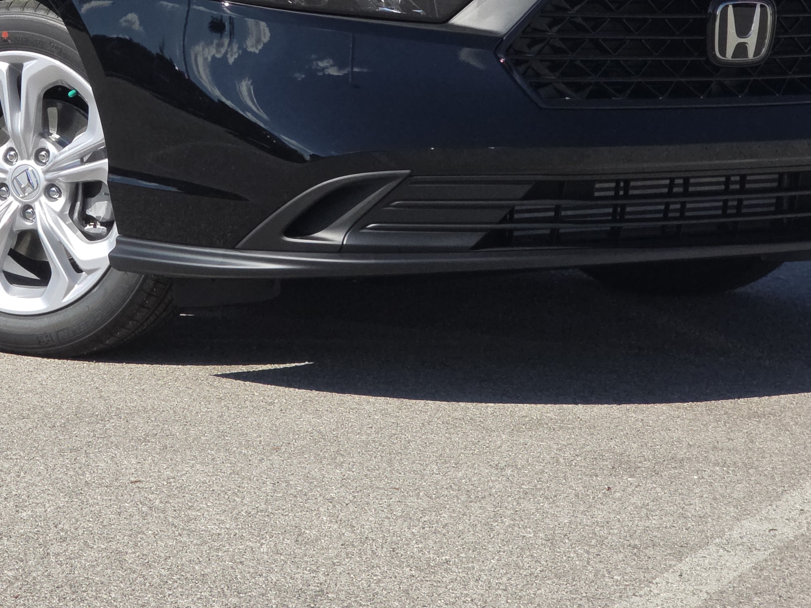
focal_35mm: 140
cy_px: 23
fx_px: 3281
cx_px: 154
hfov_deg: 14.0
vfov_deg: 10.5
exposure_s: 1/2302
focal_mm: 7.9
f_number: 2.4
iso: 50
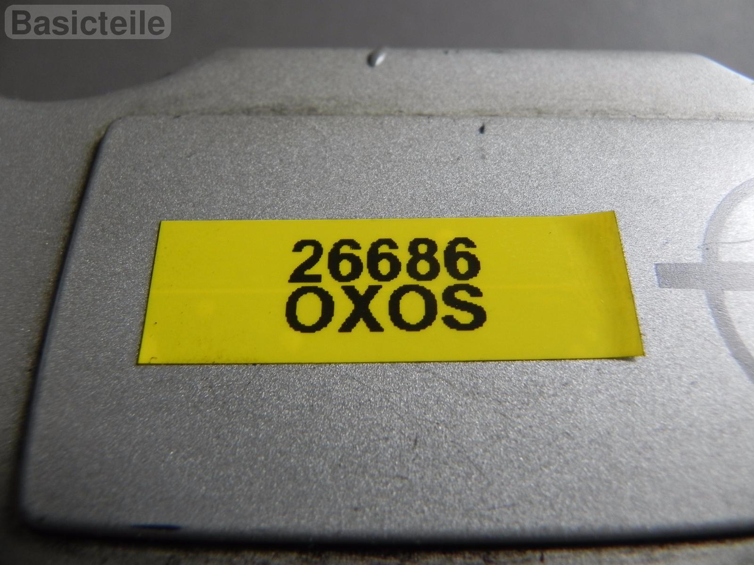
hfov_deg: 67.3
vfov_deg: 53.1
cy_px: 282
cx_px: 377
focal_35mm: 26
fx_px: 566
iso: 160
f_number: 2.8
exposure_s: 1/61.7
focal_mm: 4.6
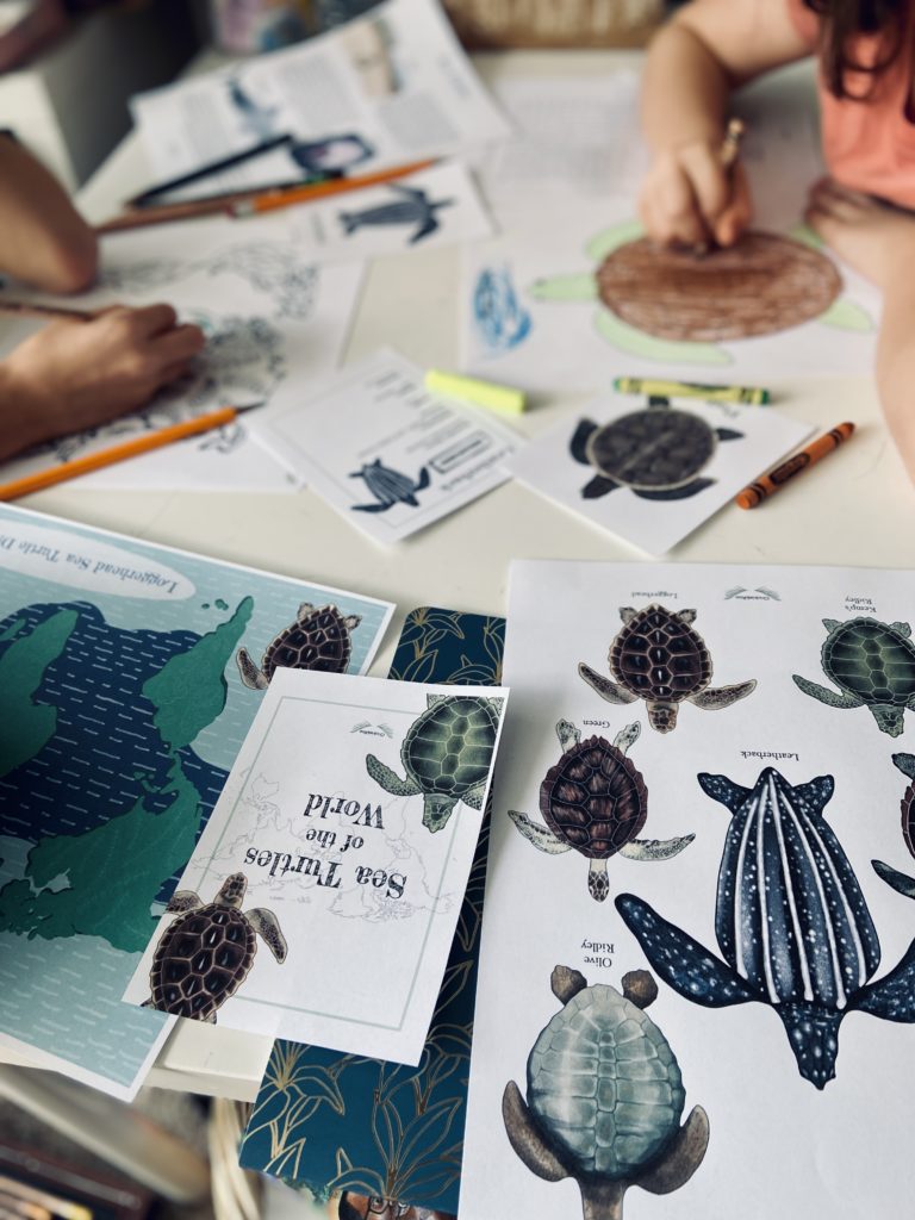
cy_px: 610
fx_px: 916
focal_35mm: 26
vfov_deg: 67.3
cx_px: 458
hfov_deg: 53.1
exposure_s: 1/97
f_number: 1.8
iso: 125
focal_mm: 4.25
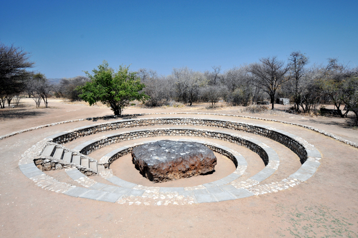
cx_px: 179
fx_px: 209
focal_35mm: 21
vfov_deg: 59.4
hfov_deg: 81.3
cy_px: 119
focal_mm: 14
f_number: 9
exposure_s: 1/160
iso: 200
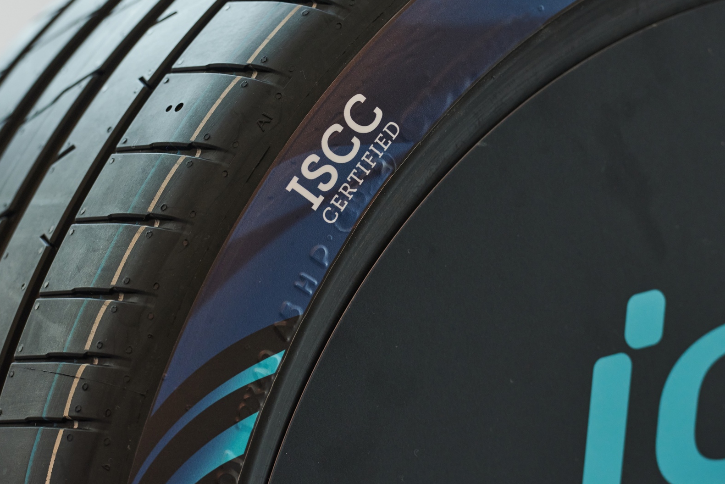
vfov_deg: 5.4
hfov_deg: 8.1
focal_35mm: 253
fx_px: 5096
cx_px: 335
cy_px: 204
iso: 1000
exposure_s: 1/200
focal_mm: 200
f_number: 5.6
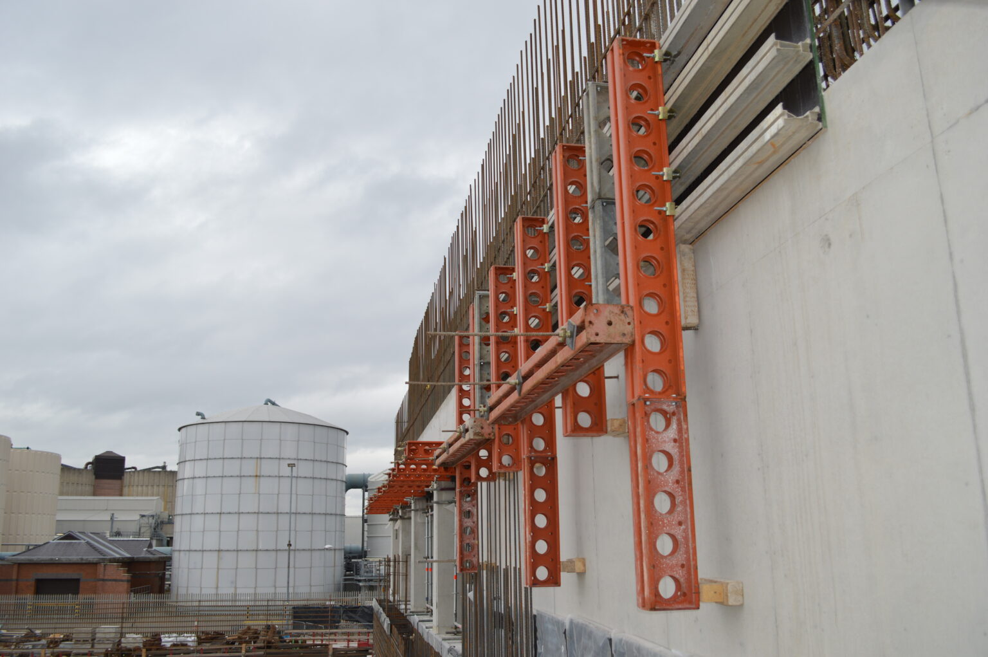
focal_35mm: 30
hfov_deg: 62.0
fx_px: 823
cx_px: 494
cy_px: 328
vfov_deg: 43.5
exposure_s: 1/200
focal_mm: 20
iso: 100
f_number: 5.6
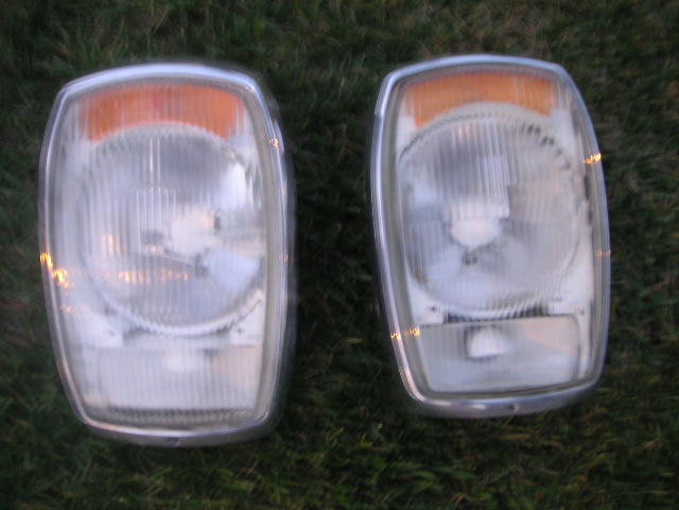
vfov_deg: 37.7
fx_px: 745
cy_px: 255
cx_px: 340
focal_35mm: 38
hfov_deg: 49.0
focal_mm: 5.9
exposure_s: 1.5
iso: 100
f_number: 2.8
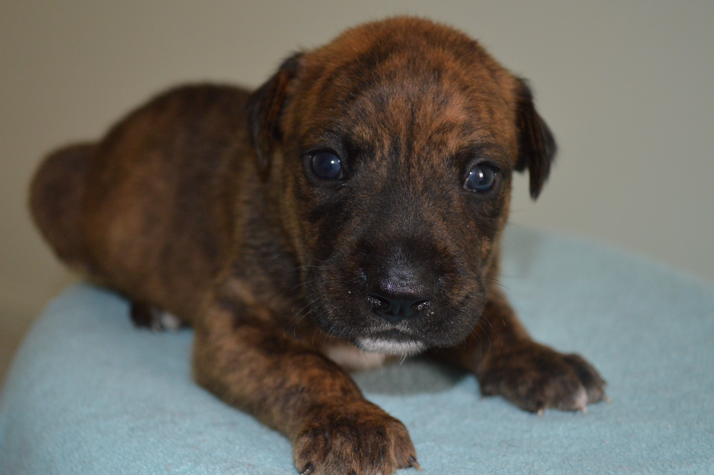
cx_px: 357
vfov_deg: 23.7
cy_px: 238
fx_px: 1129
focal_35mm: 57
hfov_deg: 35.1
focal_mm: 38
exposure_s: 1/60
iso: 1100
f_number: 5
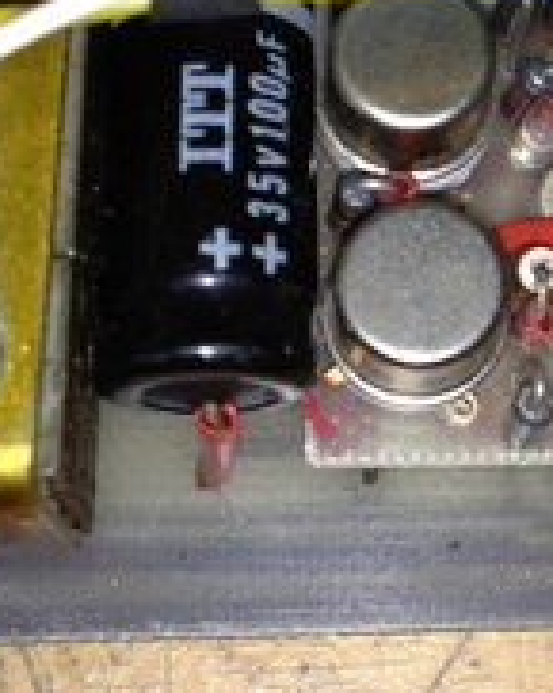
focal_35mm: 94
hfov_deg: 16.0
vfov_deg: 20.1
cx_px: 534
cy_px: 116
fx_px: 1928
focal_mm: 4.28
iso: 64
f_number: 2.4
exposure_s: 1/171
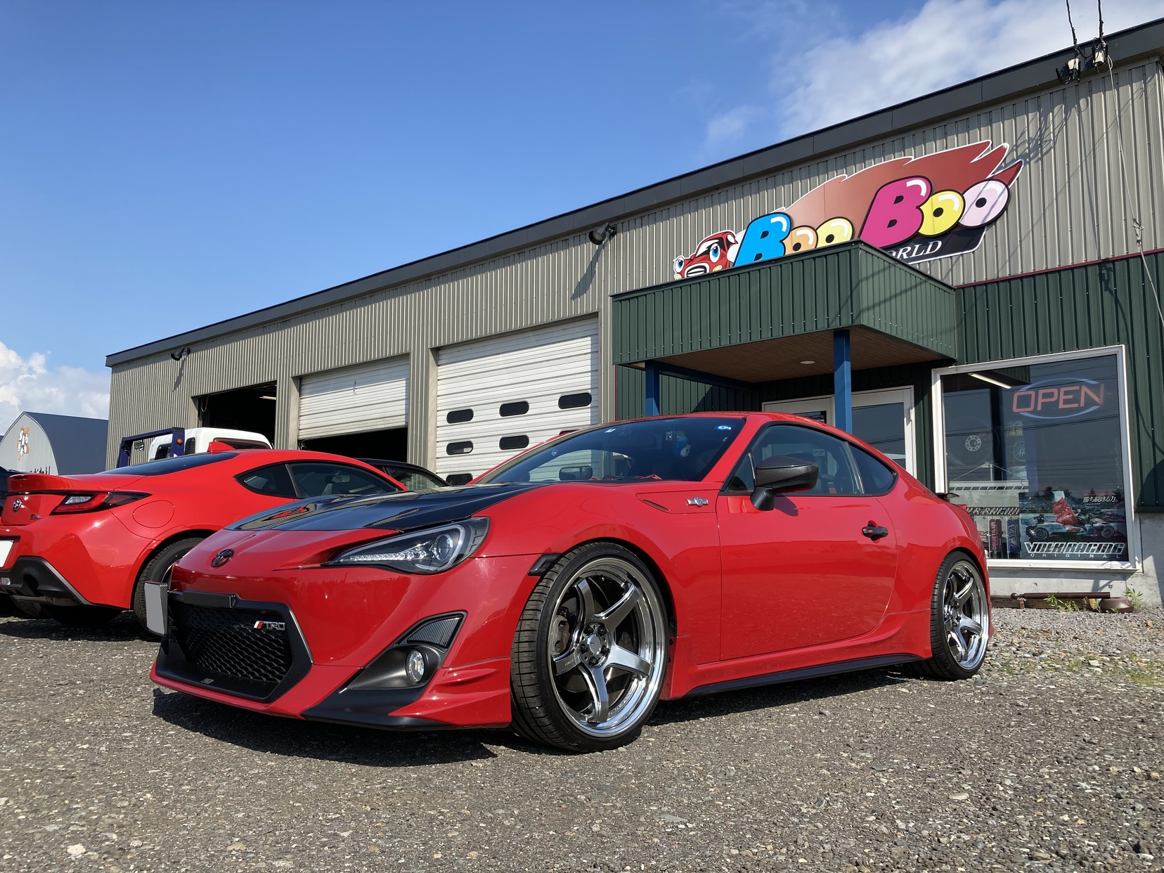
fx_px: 942
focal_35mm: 28
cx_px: 582
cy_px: 436
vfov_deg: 49.7
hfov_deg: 63.4
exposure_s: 1/1715
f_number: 1.8
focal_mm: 3.99
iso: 20
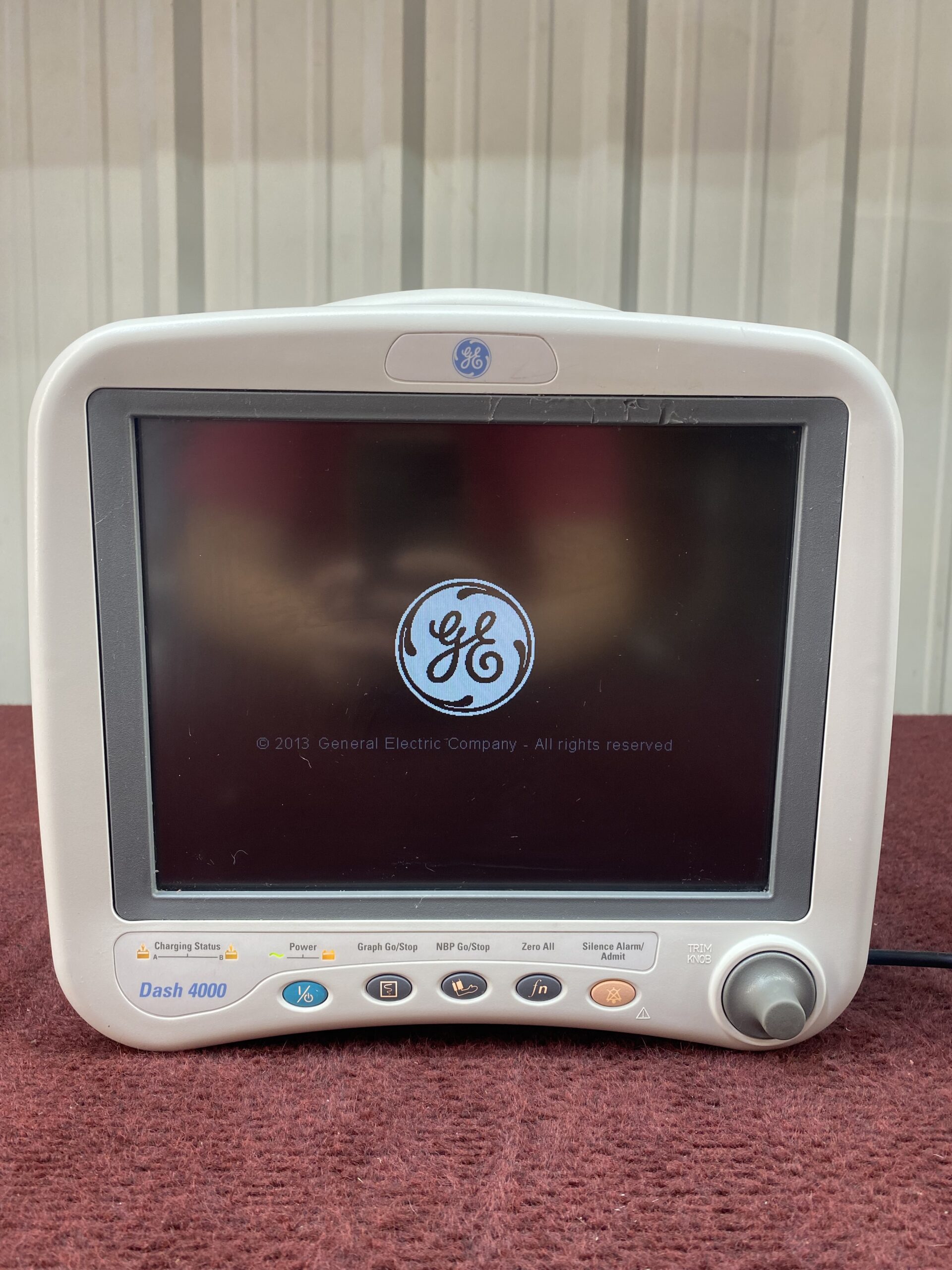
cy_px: 635
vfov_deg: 67.3
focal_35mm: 26
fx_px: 953
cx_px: 476
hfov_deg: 53.1
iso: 80
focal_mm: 4.25
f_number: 1.8
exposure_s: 1/60
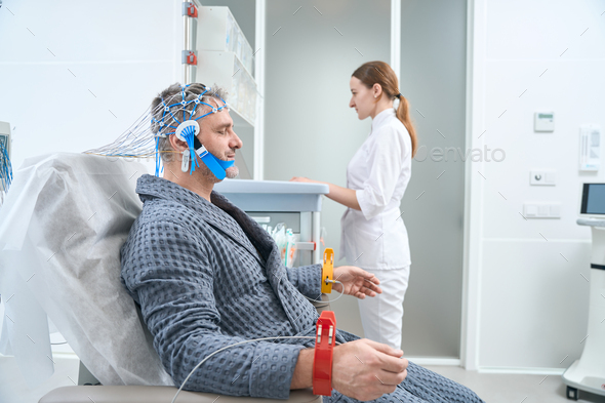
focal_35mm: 30
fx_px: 511
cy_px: 202
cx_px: 302
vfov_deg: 43.1
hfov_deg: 61.3
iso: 100
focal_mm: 30.4
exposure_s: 1/250
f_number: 2.8
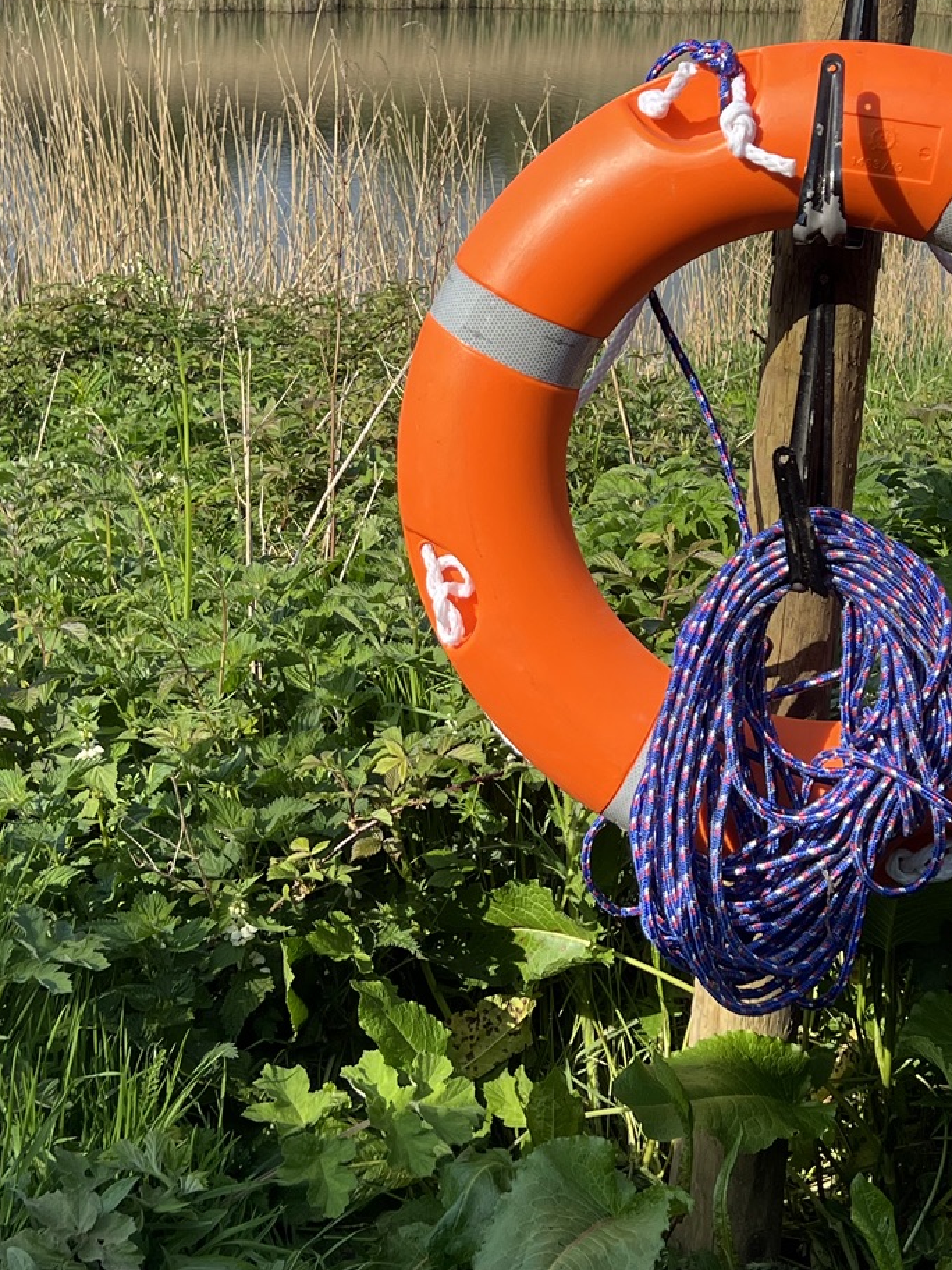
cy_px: 414
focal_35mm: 57
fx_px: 2090
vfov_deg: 33.5
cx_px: 390
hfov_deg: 25.6
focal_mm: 5.7
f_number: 1.5
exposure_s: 1/2571
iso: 50
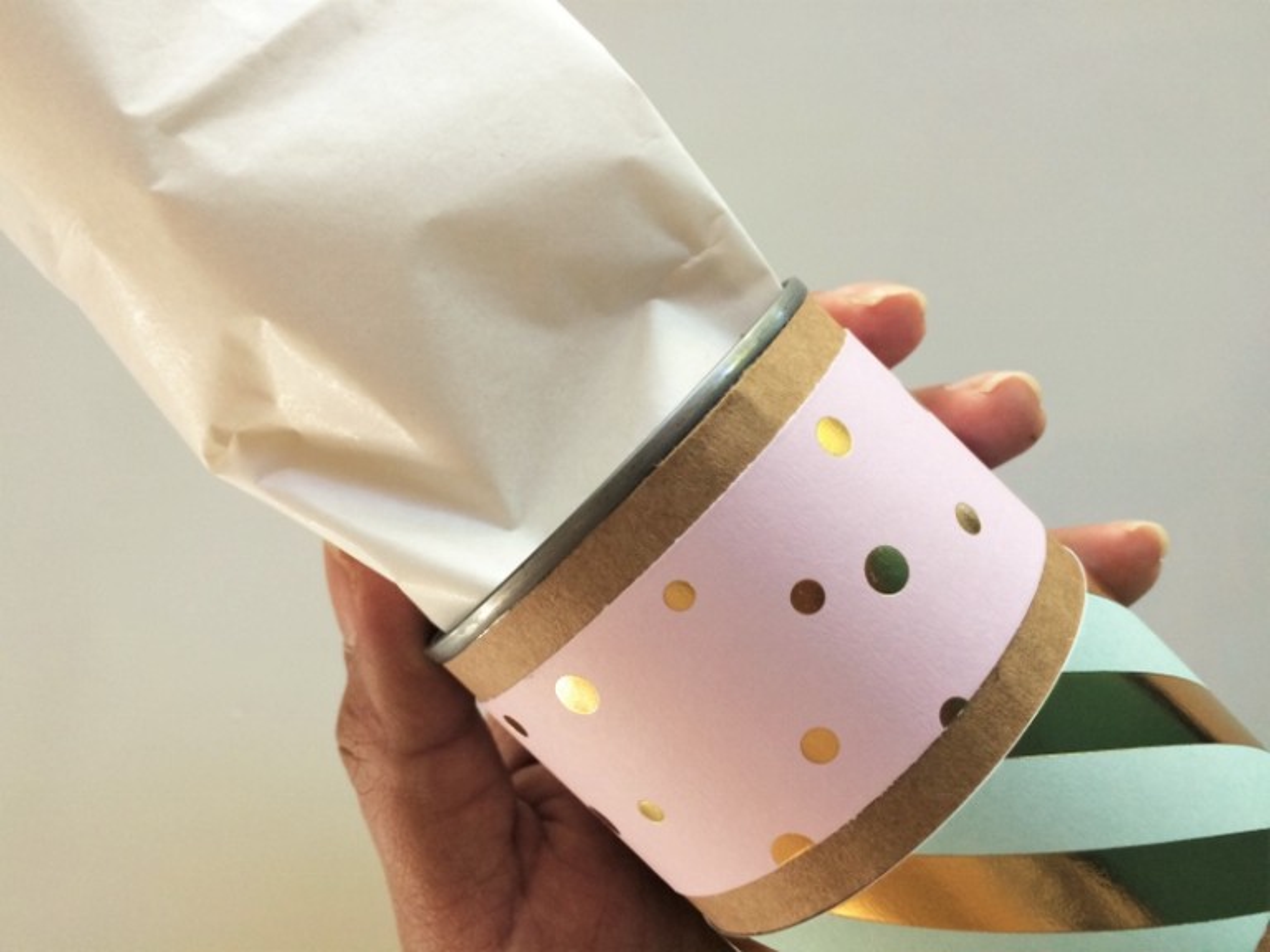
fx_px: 1064
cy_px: 476
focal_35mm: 29
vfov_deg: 48.2
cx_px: 635
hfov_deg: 61.7
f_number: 2.2
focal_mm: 4.15
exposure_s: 1/40
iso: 40
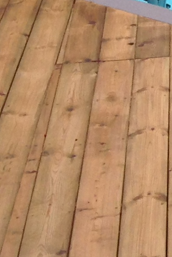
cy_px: -68
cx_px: 556
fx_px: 1389
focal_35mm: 194
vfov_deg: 10.4
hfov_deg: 6.4
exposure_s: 1/359
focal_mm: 4.12
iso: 50
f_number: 2.4
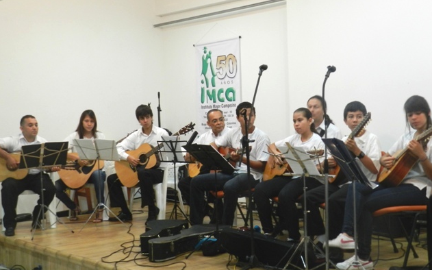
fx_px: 671
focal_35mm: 57
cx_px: 215
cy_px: 130
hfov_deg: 35.7
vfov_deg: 22.7
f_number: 4.4
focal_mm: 9.4
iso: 400
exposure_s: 1/8
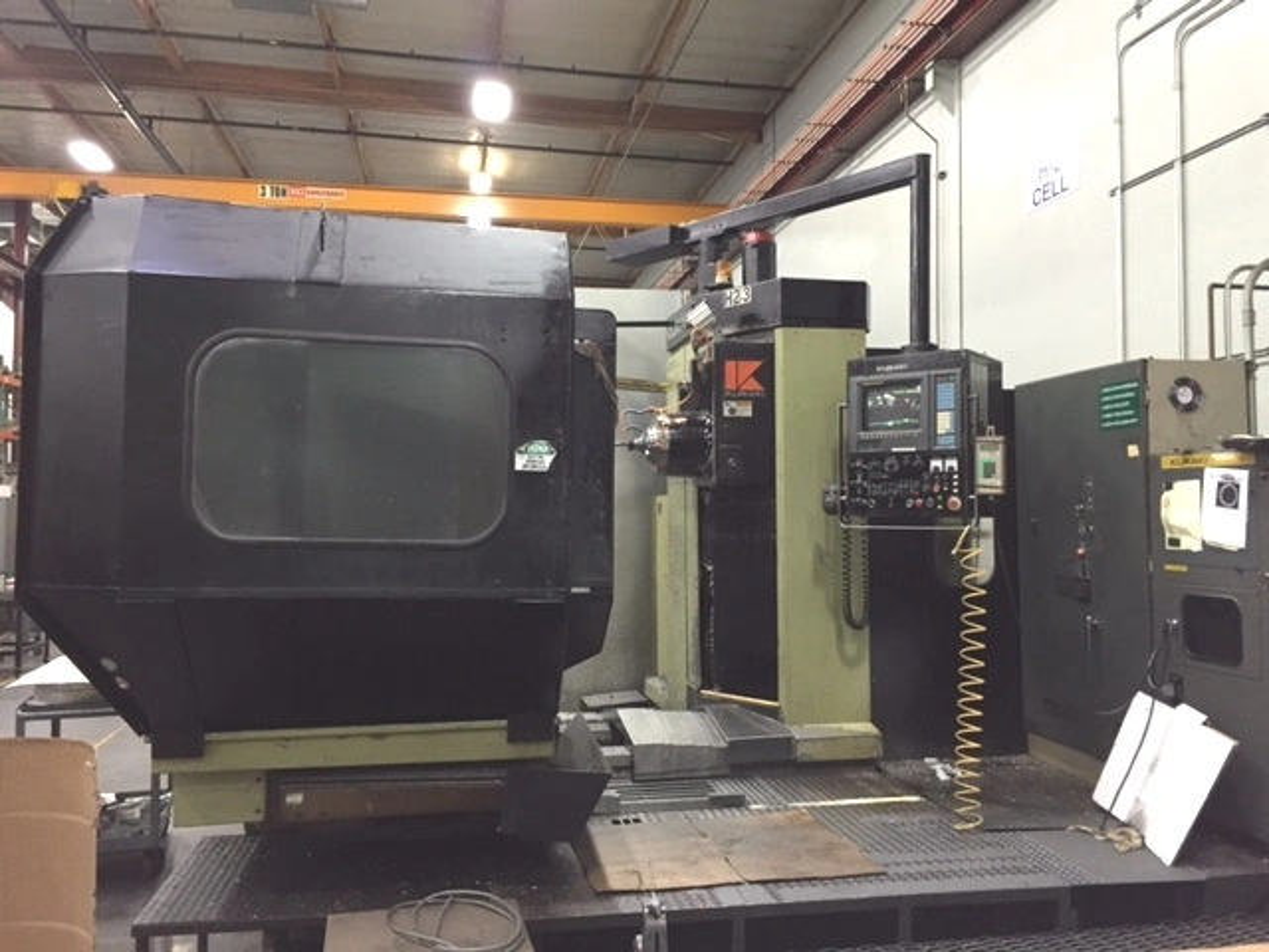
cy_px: 476
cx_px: 634
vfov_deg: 48.2
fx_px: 1063
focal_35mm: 29
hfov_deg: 61.7
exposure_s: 1/30
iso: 160
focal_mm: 4.15
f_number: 2.2
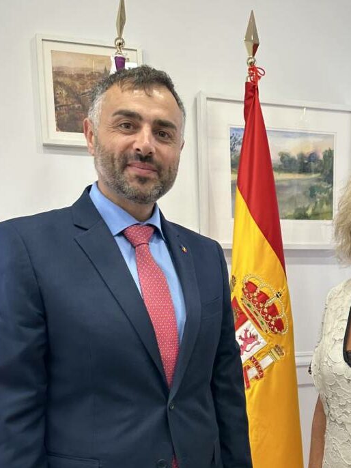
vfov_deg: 37.3
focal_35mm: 49
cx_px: 275
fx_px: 663
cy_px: 385
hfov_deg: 29.1
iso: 80
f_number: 1.78
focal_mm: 6.86
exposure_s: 1/100
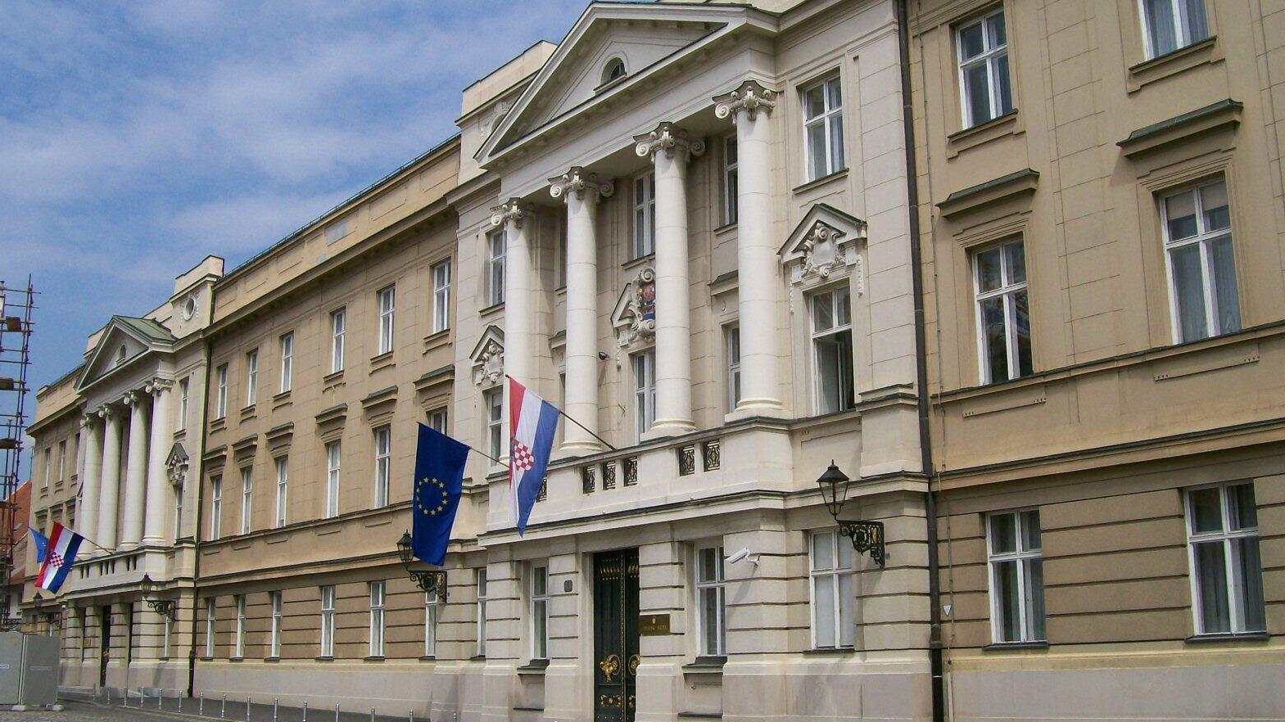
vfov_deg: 29.7
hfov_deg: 50.5
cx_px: 643
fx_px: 1363
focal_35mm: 40
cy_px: 347
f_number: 4.8
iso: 80
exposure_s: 1/1007
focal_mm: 6
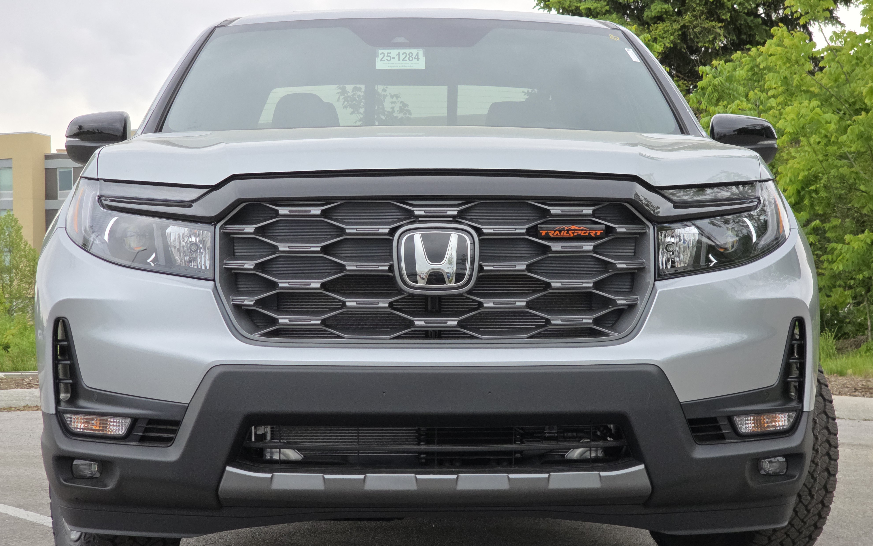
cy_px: 289
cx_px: 438
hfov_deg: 27.8
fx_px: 1761
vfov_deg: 17.6
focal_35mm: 74
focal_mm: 7.9
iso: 50
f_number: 2.4
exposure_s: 1/970
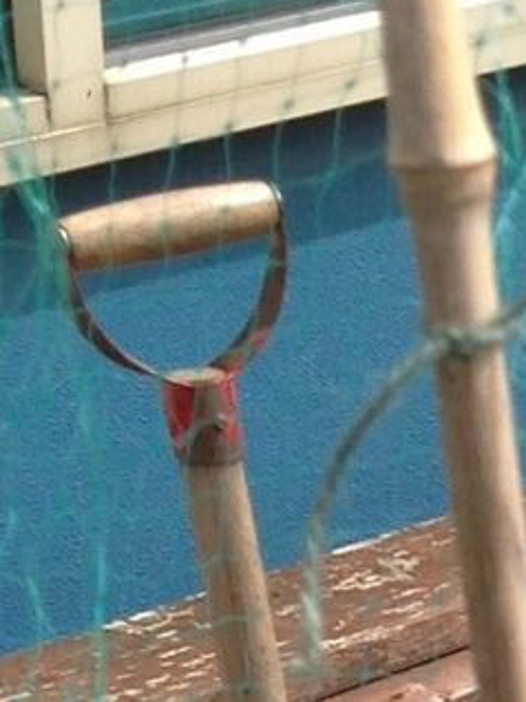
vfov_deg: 8.5
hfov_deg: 6.8
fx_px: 4281
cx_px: 1001
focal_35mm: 211
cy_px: 1717
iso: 50
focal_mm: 4.28
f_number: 2.4
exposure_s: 1/687
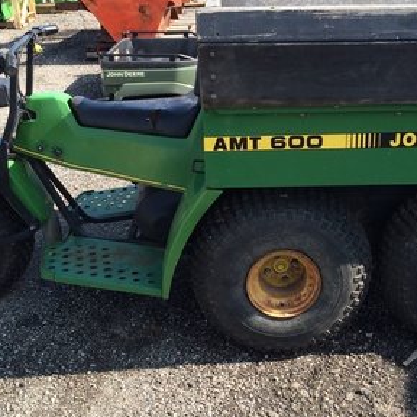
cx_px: 253
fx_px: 681
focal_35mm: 50
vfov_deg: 33.9
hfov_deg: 33.9
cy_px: 168
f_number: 2.2
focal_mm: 4.12
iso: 32
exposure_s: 1/651
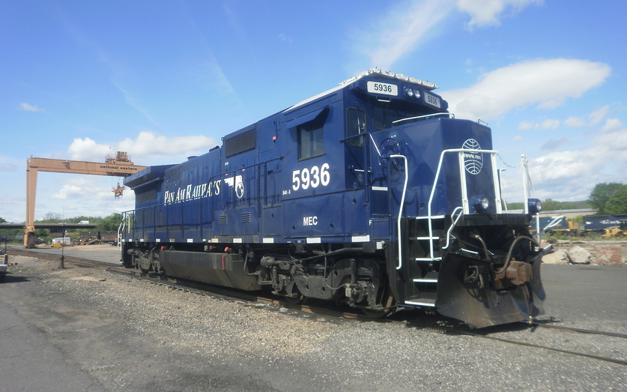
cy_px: 190
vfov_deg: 44.5
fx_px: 478
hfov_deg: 66.5
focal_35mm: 28
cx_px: 314
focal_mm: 4.65
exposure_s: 1/250
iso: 100
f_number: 7.8
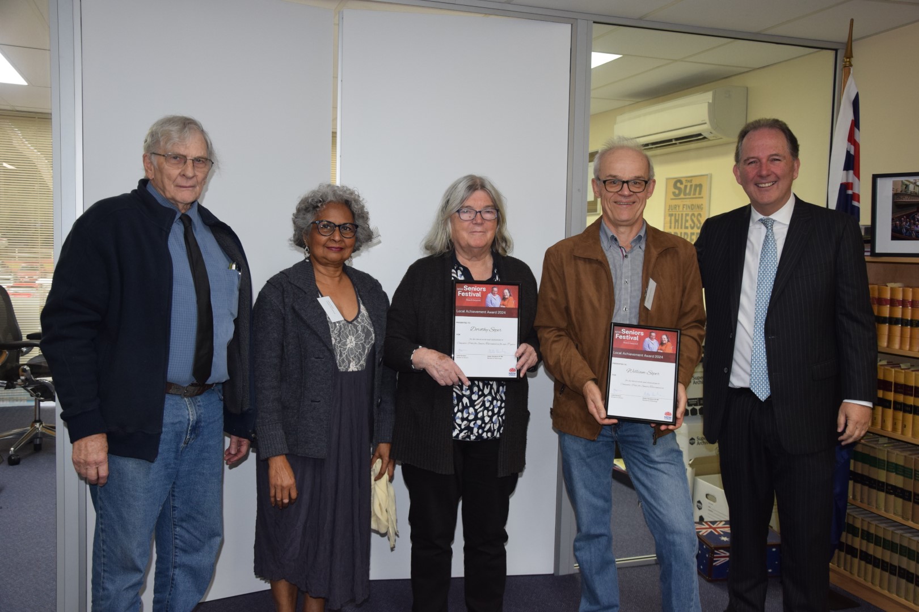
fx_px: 842
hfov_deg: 57.2
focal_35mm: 33
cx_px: 460
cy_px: 306
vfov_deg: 40.0
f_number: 4.5
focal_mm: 22
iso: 800
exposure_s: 1/80
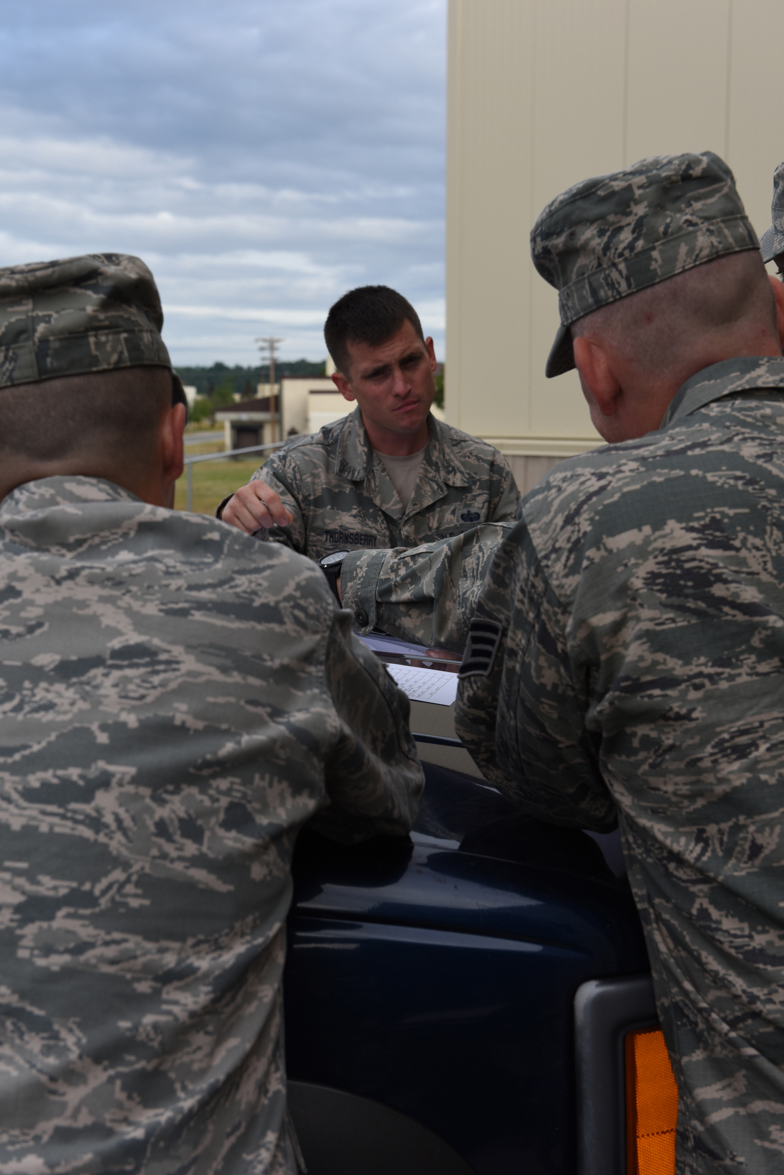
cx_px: 392
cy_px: 588
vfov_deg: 34.5
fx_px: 1893
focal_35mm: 58
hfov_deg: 23.4
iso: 200
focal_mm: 58
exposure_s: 1/320
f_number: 8
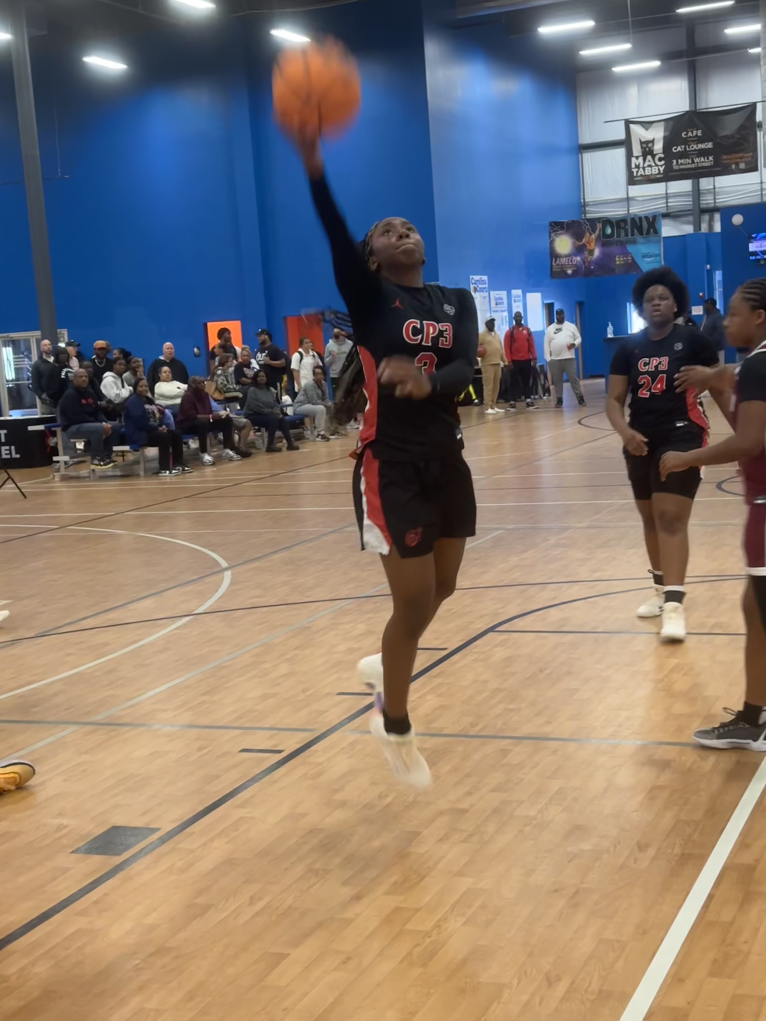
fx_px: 1416
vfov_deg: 39.7
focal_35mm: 48
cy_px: 510
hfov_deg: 30.3
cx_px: 383
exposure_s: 1/60
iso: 200
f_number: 1.78
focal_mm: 6.86
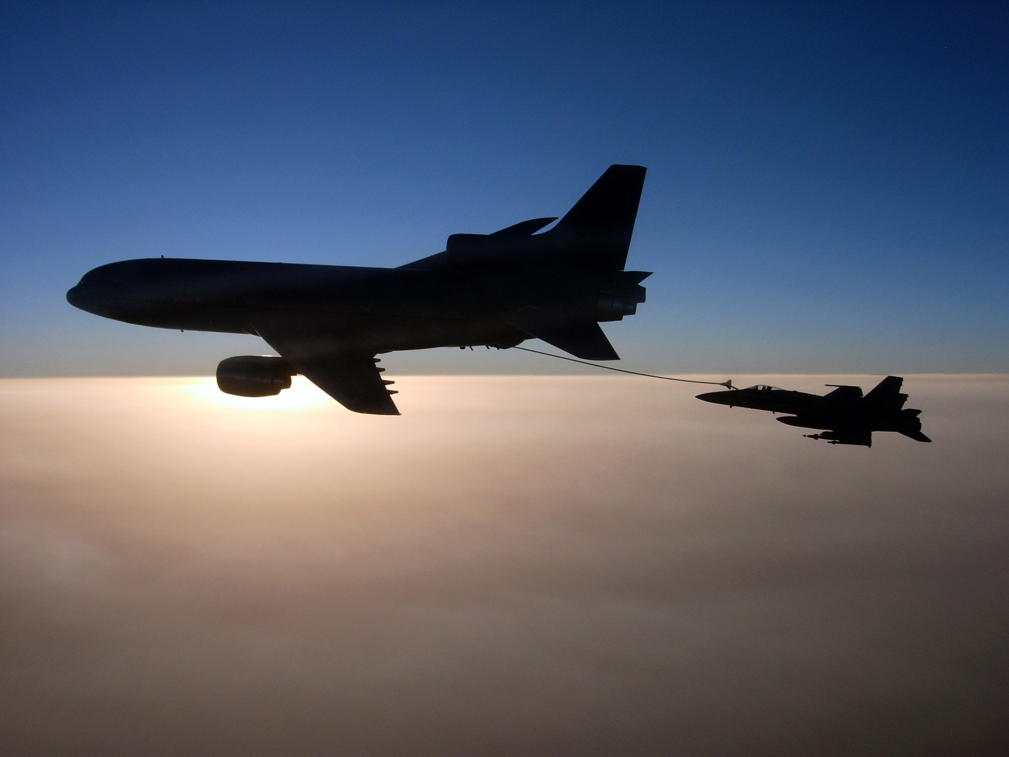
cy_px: 378
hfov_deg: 49.0
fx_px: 1108
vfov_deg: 37.7
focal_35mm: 38
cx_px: 504
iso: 79
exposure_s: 1/1290
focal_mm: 7.8
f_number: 4.8
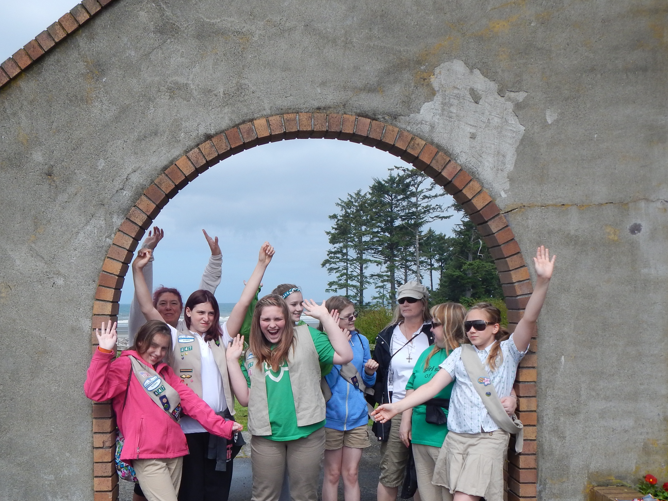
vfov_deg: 39.4
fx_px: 695
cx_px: 285
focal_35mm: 36
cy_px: 311
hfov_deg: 51.2
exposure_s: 1/1000
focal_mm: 5
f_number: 3.9
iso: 125
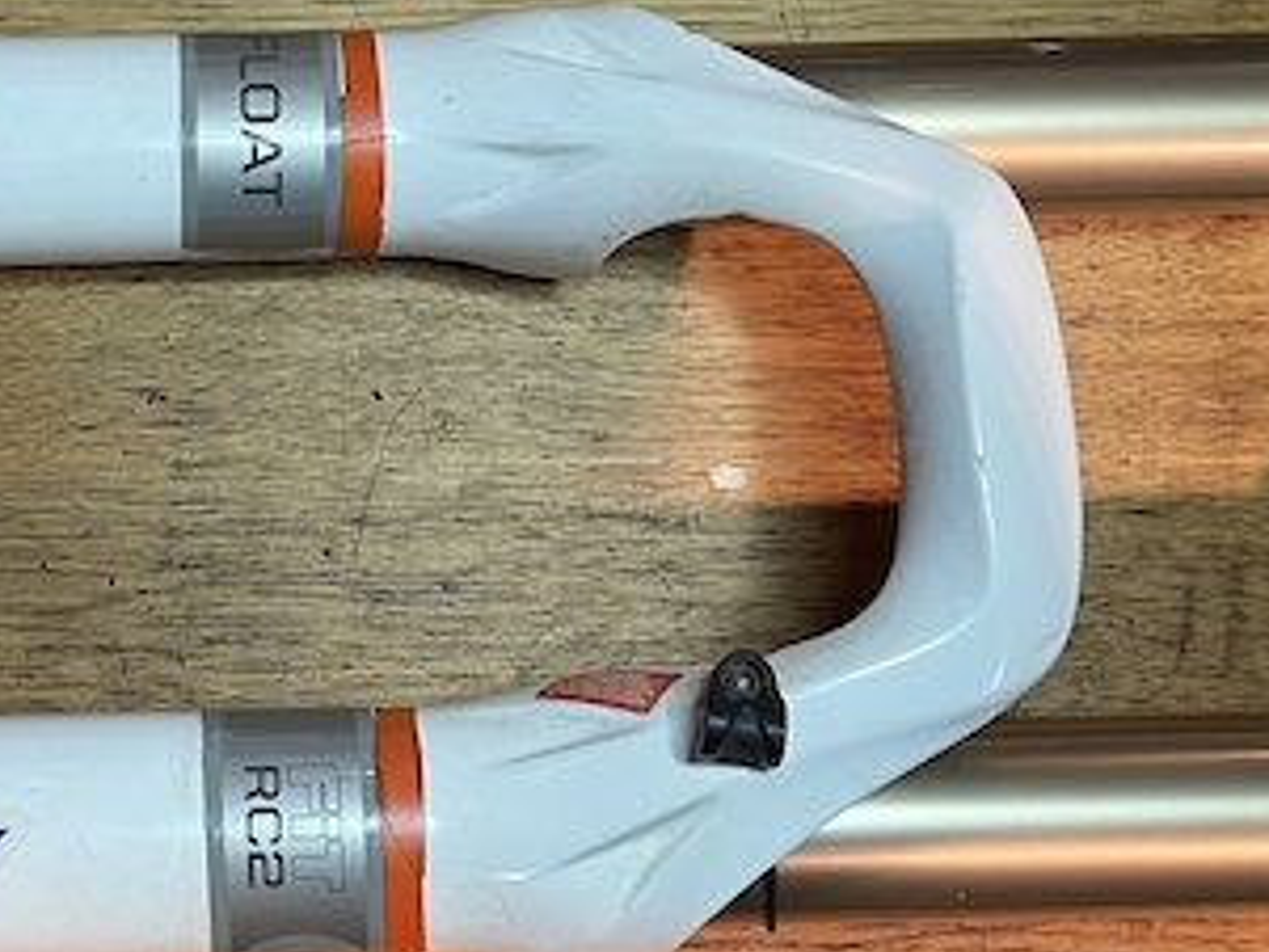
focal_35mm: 69
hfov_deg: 27.5
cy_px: 299
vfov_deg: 21.2
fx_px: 2531
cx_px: 232
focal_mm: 4.2
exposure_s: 1/50
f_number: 1.6
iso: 160
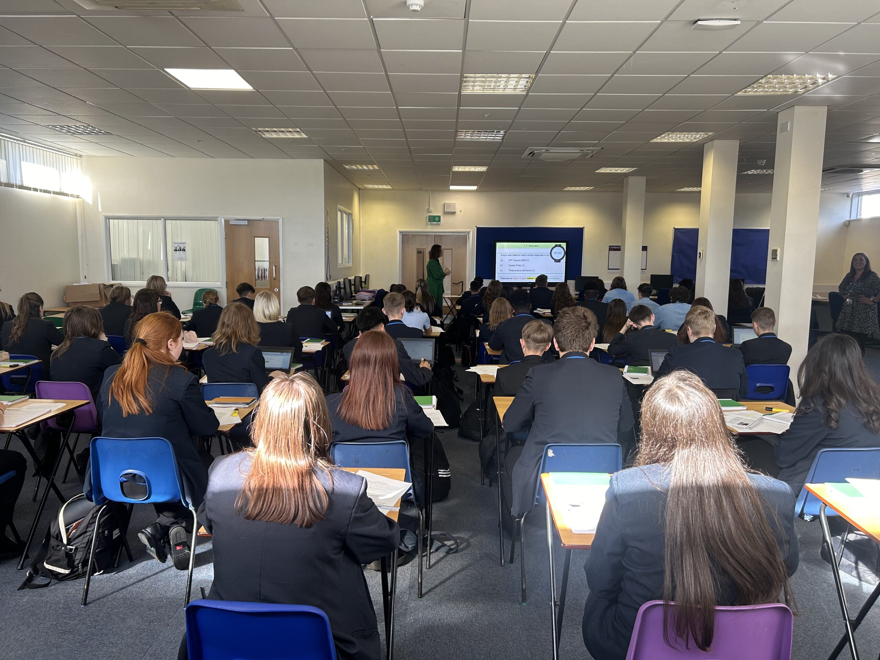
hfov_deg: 67.3
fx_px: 661
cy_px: 330
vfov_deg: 53.1
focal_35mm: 26
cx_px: 440
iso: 64
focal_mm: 5.7
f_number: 1.5
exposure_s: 1/100
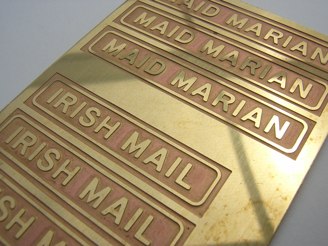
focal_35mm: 36
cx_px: 164
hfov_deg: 51.4
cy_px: 123
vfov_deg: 39.7
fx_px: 341
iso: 100
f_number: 5.2
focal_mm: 4.7
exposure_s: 1/599
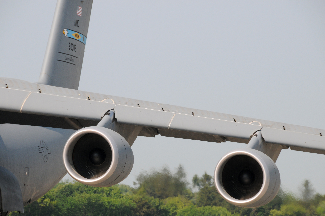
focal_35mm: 300
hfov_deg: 6.9
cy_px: 108
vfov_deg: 4.6
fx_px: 2705
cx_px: 162
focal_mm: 200
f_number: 10
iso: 400
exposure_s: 1/500
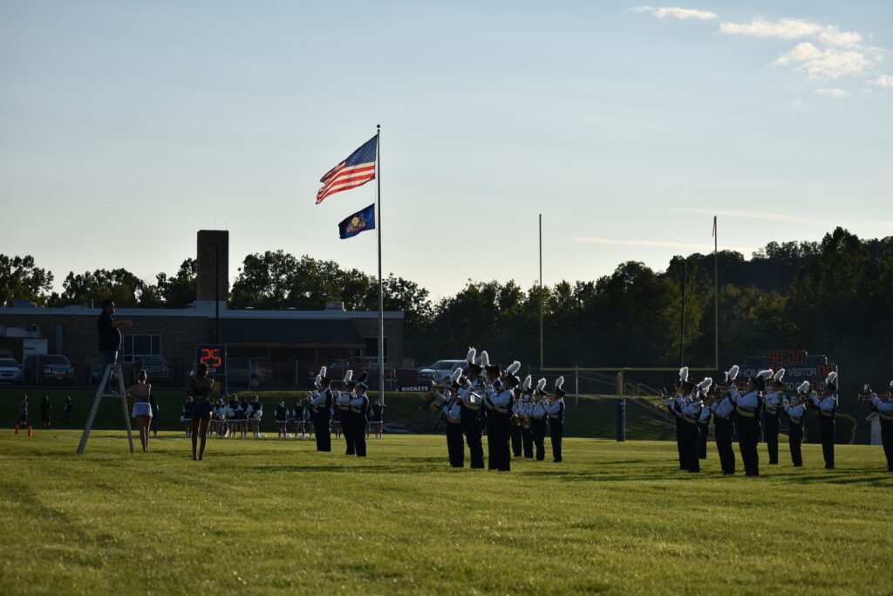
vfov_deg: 13.0
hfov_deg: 19.5
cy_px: 298
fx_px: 2605
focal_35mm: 105
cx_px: 446
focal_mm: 70
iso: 200
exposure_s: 1/2500
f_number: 4.5
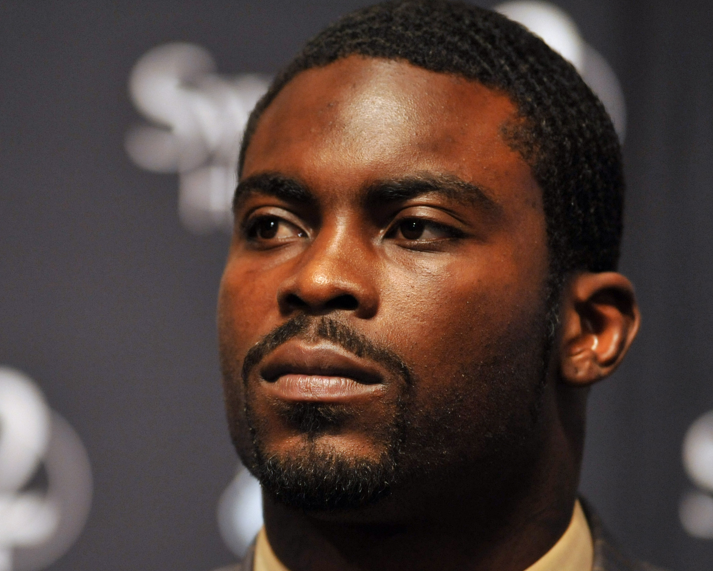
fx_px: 11079
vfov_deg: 2.9
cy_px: 399
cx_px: 156
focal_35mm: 525
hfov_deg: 3.7
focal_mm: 300
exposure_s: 1/160
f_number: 3.5
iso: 2000
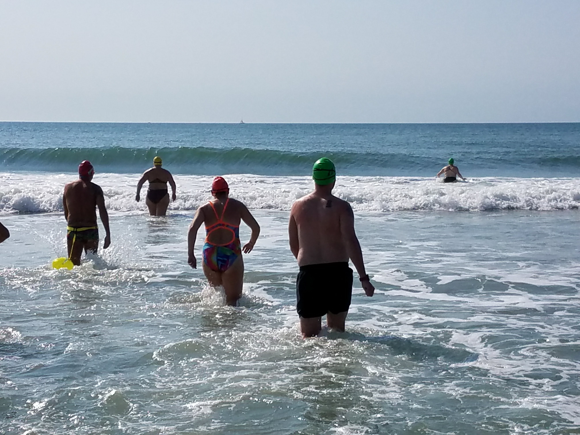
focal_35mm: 26
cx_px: 290
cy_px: 218
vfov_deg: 53.1
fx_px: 436
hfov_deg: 67.3
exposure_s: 1/6704
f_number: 1.7
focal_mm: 4.2
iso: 40
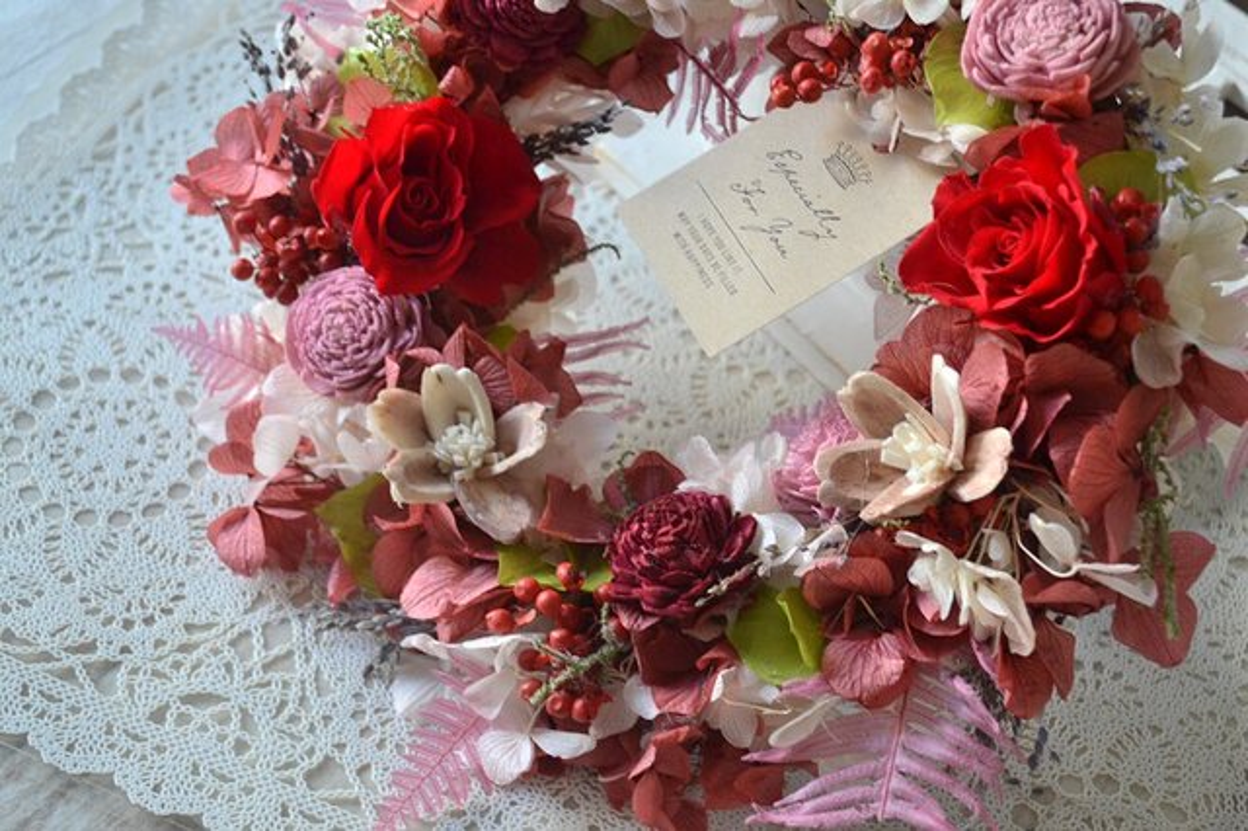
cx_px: 624
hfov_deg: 37.9
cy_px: 416
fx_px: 1819
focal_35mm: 52
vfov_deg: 25.7
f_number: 5
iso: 400
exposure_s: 1/30
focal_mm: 35
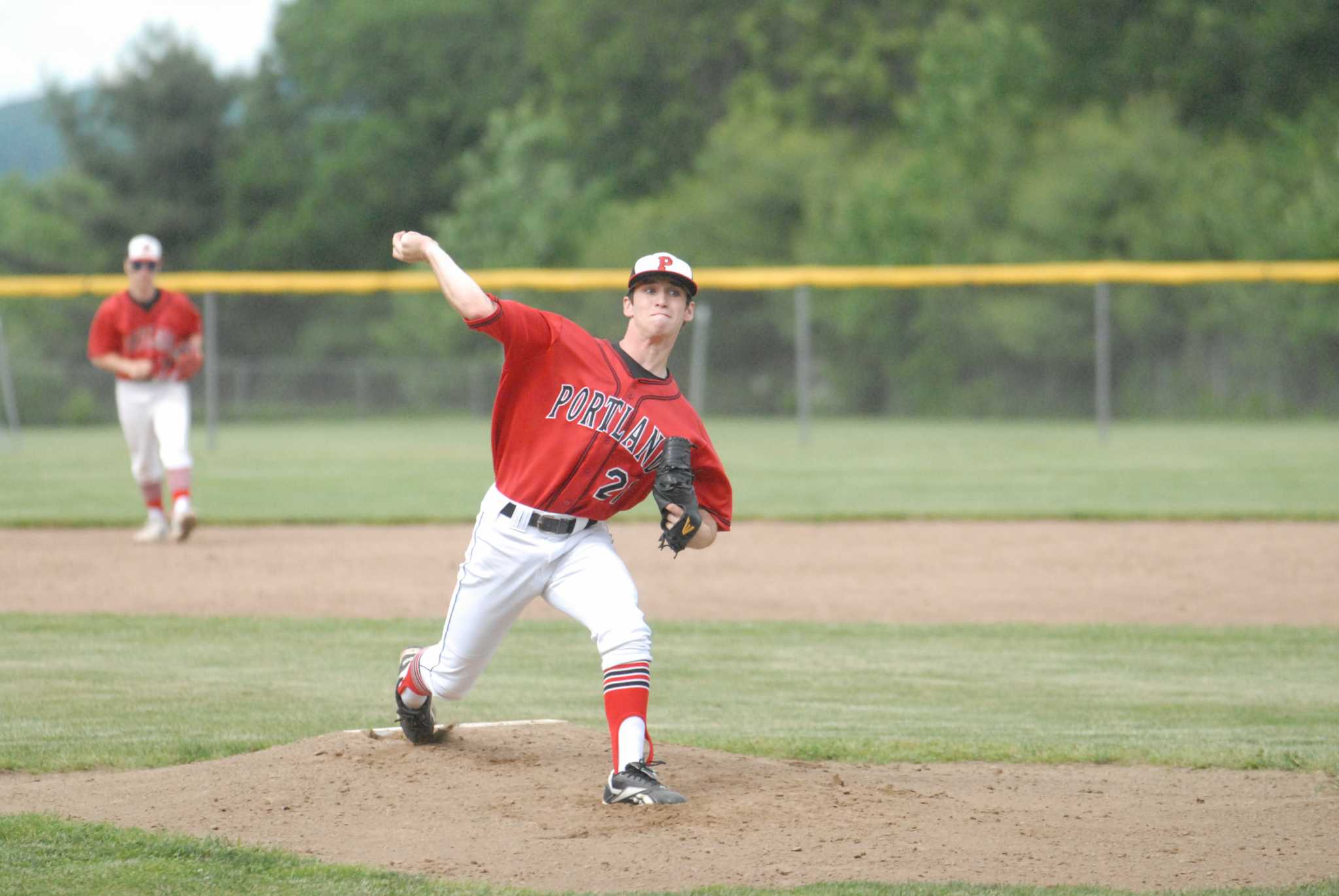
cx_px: 670
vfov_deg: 4.6
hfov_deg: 6.9
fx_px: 11169
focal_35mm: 300
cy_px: 448
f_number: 4
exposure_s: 1/5000
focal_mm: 200
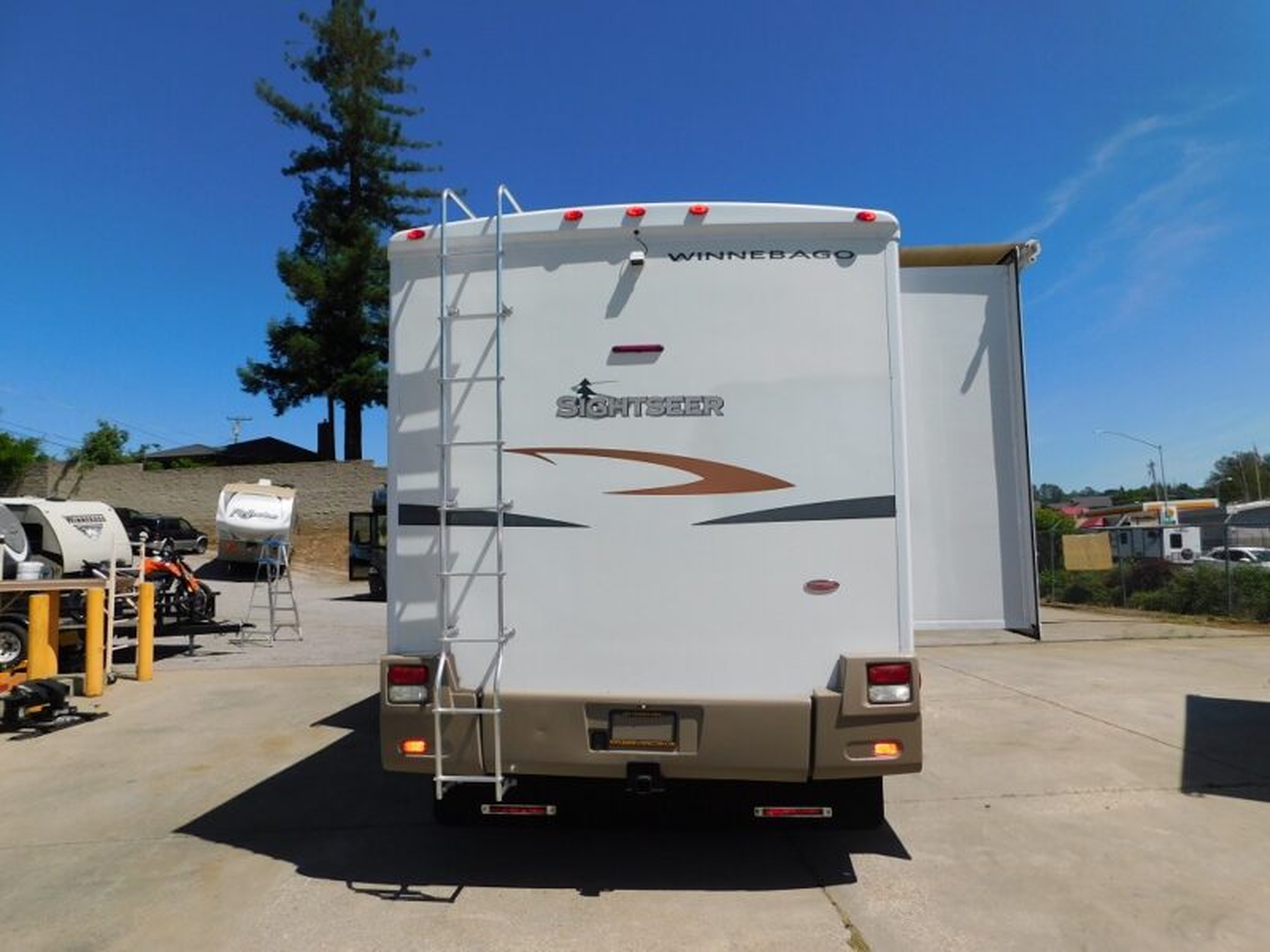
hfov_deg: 73.9
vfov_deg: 58.9
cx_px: 635
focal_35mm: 23
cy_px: 476
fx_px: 844
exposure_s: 1/800
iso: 125
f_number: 6
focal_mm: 4
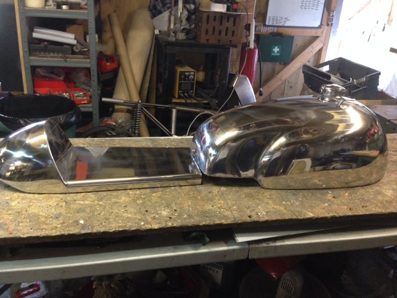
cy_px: 149
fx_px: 378
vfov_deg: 42.9
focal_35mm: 33
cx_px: 198
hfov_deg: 55.4
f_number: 2.4
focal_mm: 4.12
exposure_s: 1/20
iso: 400
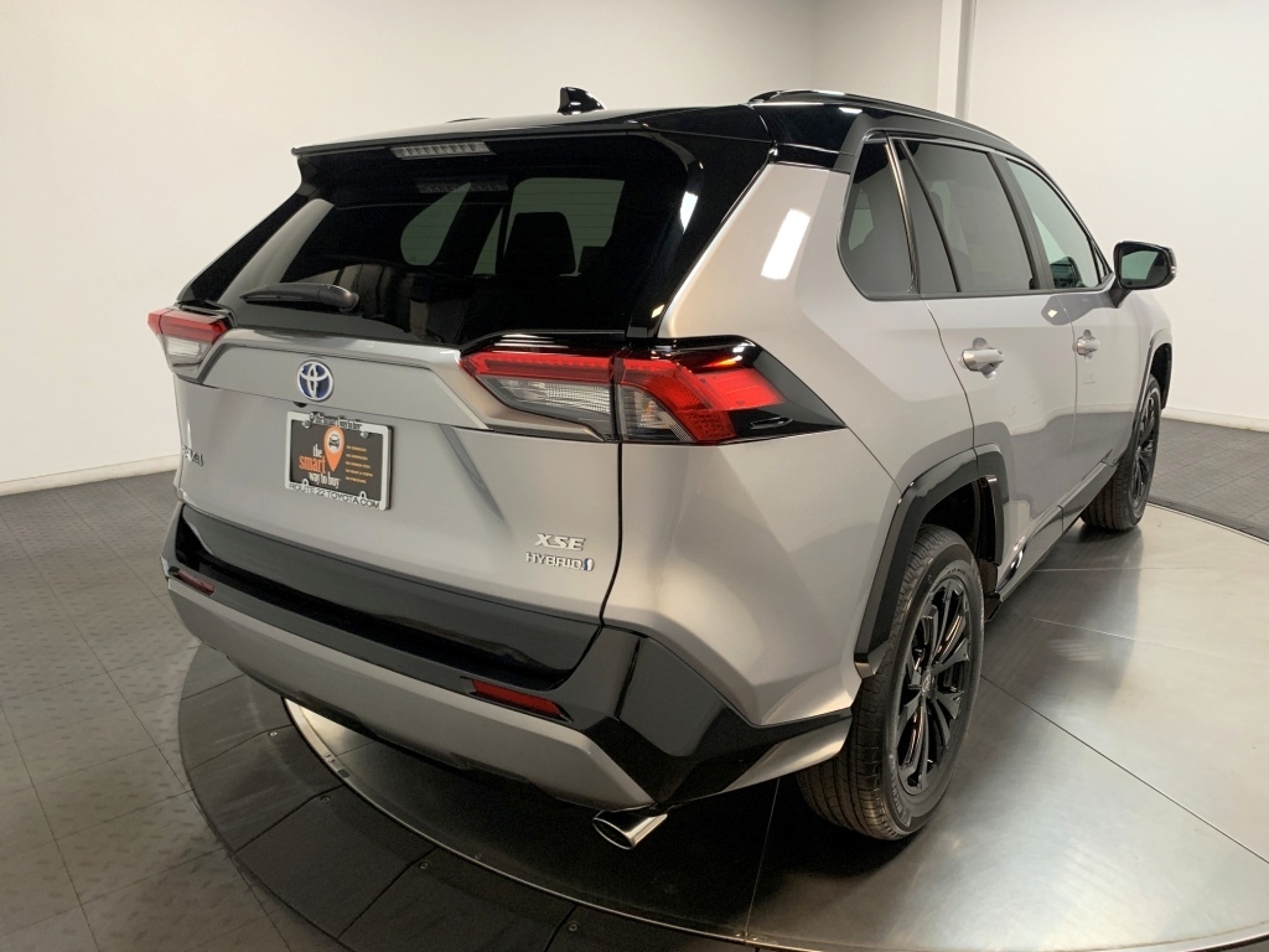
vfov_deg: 53.1
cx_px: 634
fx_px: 953
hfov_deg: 67.3
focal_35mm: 26
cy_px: 476
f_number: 1.8
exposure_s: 1/60
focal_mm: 4.25
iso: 250
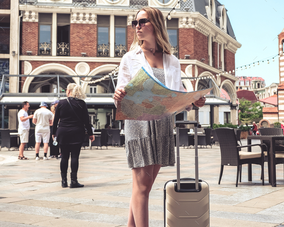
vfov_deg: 28.1
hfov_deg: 34.7
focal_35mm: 54
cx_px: 141
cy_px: 93
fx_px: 454
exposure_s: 1/2000
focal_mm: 25.4
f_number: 3.2
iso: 500
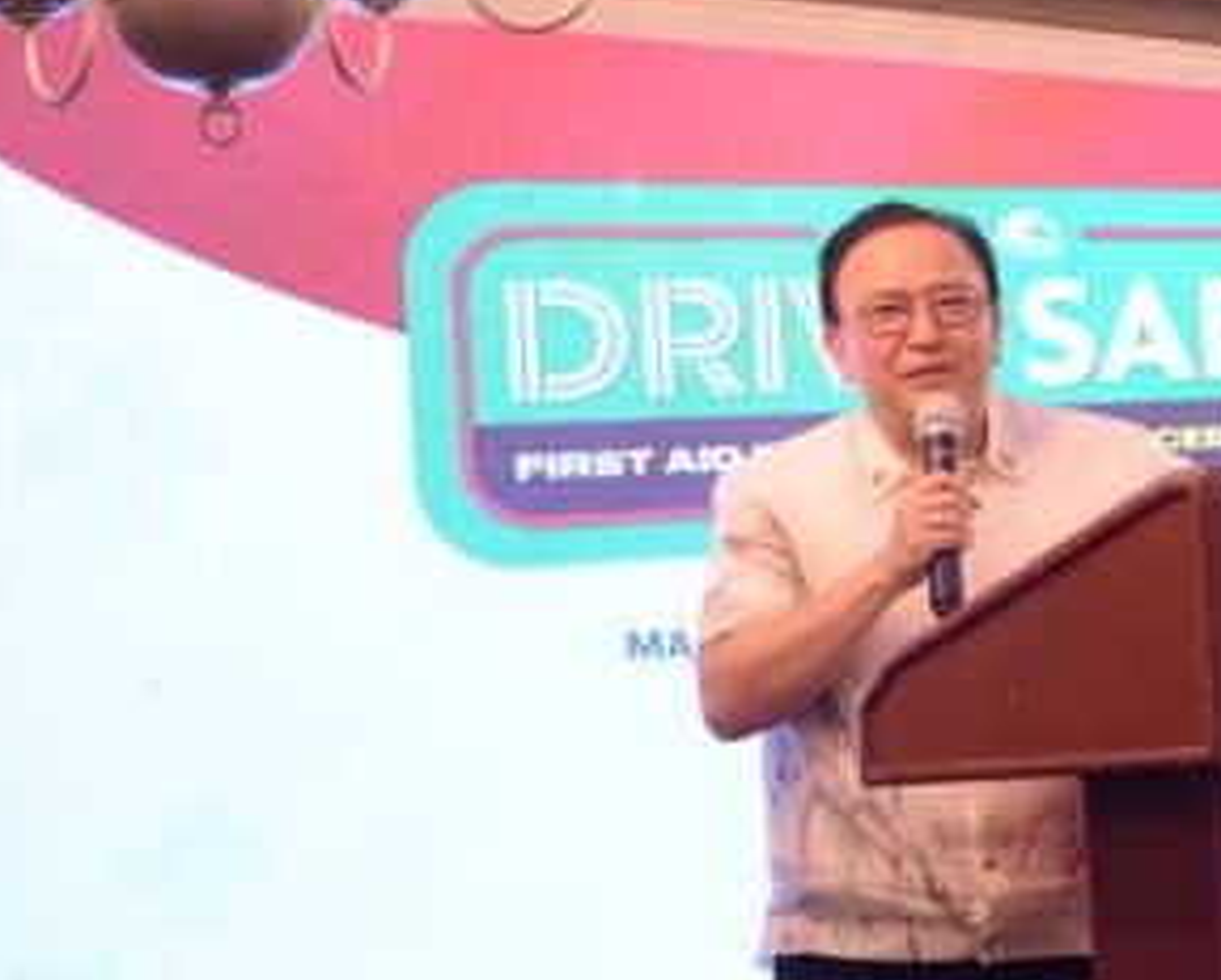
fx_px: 3654
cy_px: 607
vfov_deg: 15.3
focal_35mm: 101
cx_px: 933
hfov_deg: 18.8
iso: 4000
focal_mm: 50
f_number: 8
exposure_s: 1/80
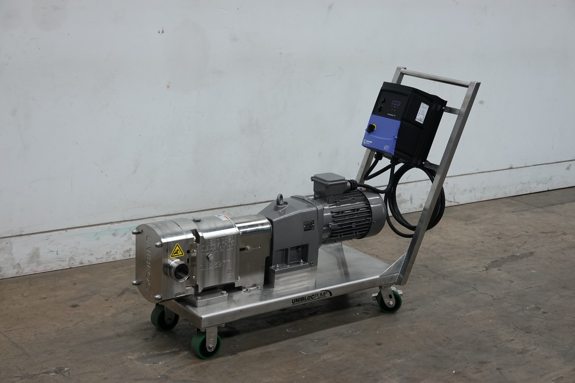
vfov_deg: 23.4
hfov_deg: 34.5
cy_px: 192
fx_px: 926
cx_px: 288
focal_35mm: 58
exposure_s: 1/60
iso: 320
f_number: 4
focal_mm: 21.56
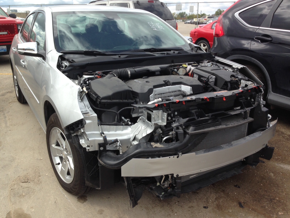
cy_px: 109
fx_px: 276
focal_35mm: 33
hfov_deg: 55.4
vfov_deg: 42.9
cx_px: 145
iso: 50
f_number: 2.4
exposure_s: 1/821
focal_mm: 4.12
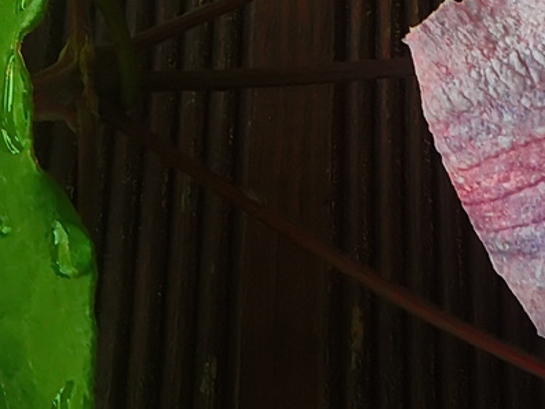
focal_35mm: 116
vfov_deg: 12.6
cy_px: -18
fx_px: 1827
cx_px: 850
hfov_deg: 15.5
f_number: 3.7
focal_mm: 5.7
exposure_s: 1/125
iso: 80
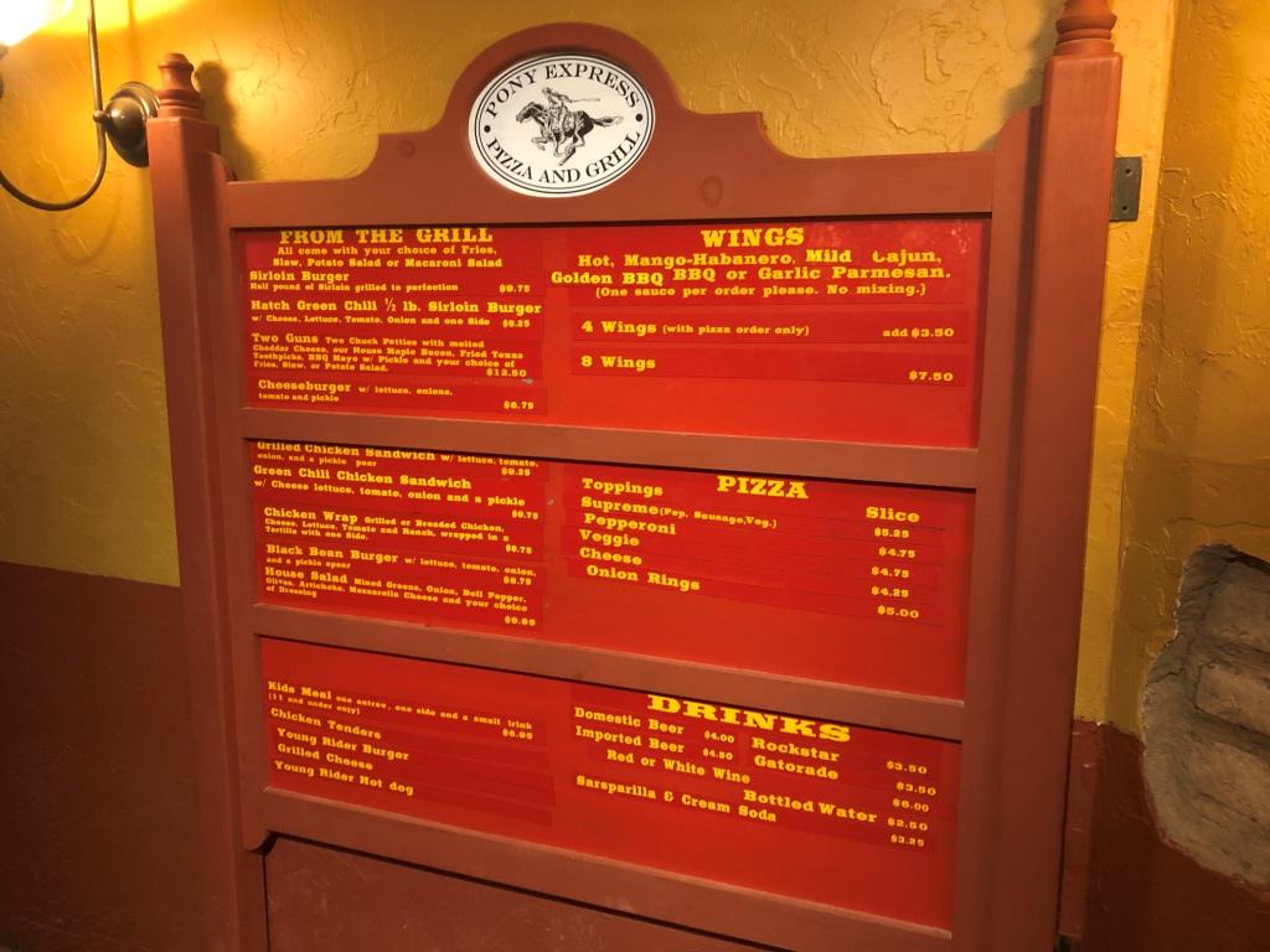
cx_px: 635
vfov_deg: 49.7
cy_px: 476
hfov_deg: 63.4
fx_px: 1027
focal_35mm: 28
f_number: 1.8
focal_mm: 3.99
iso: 100
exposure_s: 1/5
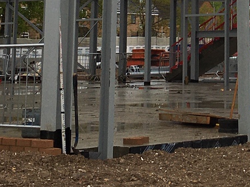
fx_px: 938
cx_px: 263
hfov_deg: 14.9
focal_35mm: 130
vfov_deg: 10.8
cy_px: -124
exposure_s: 1/460
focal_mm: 4.15
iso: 25
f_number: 2.2
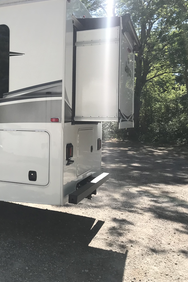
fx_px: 344
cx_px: -12
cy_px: 130
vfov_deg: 44.5
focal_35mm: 44
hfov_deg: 28.1
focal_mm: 3.99
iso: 20
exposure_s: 1/1182
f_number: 1.8
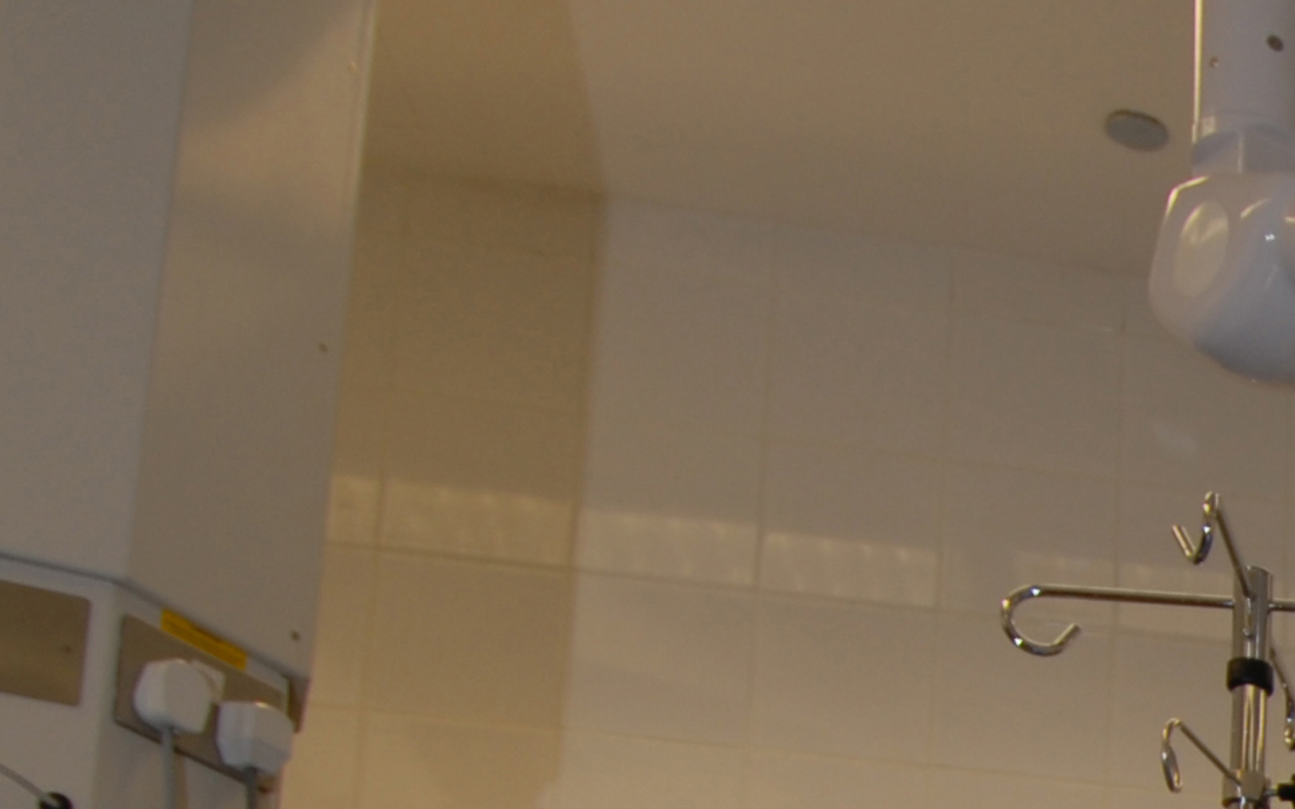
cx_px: 2279
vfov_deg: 13.2
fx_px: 3035
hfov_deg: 18.9
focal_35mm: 86
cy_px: 1583
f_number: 6.3
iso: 125
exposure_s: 1/50
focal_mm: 14
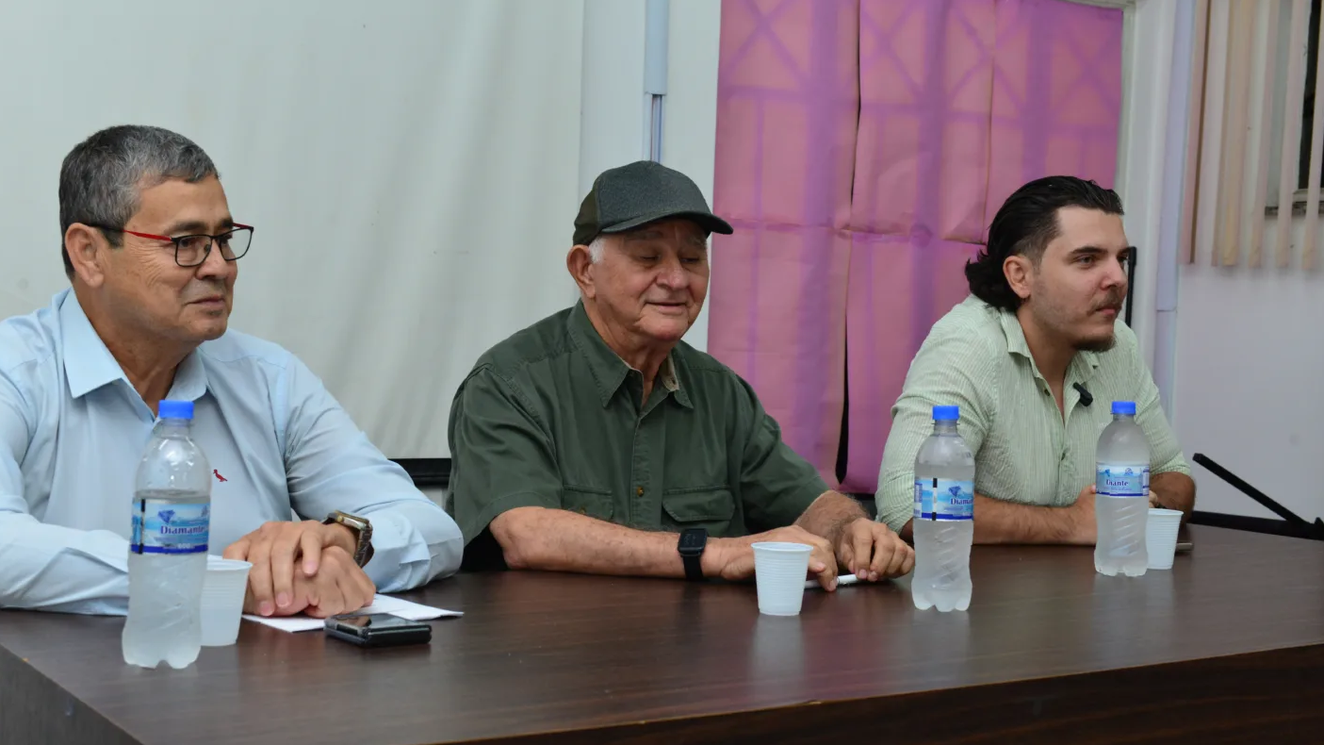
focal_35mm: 55
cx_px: 621
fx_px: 1931
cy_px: 423
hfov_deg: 37.8
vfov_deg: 21.8
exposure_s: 1/125
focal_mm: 48
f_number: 9
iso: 1600
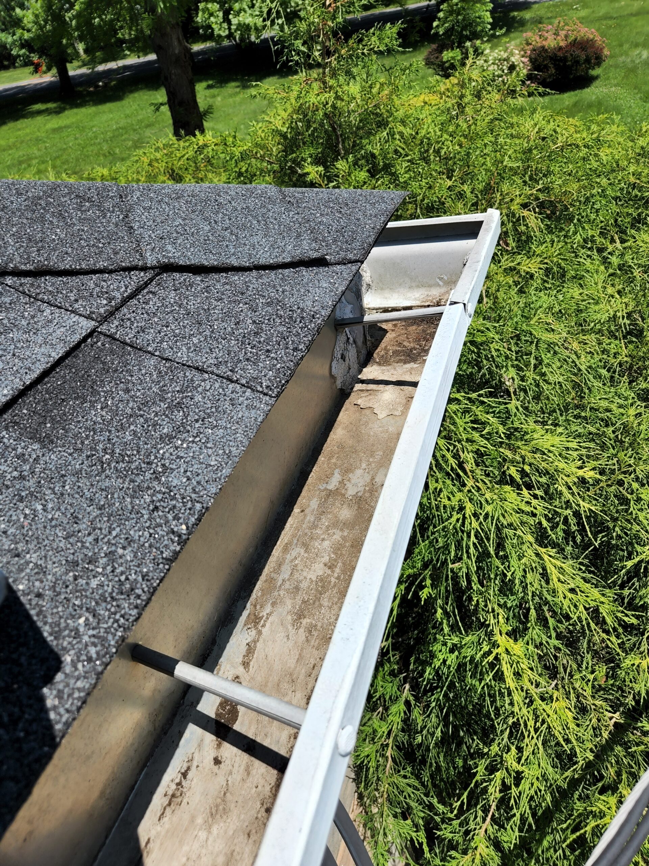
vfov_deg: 73.9
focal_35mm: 23
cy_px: 433
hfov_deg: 58.9
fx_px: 575
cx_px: 324
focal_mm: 5.4
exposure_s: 1/1761
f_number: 1.8
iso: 20
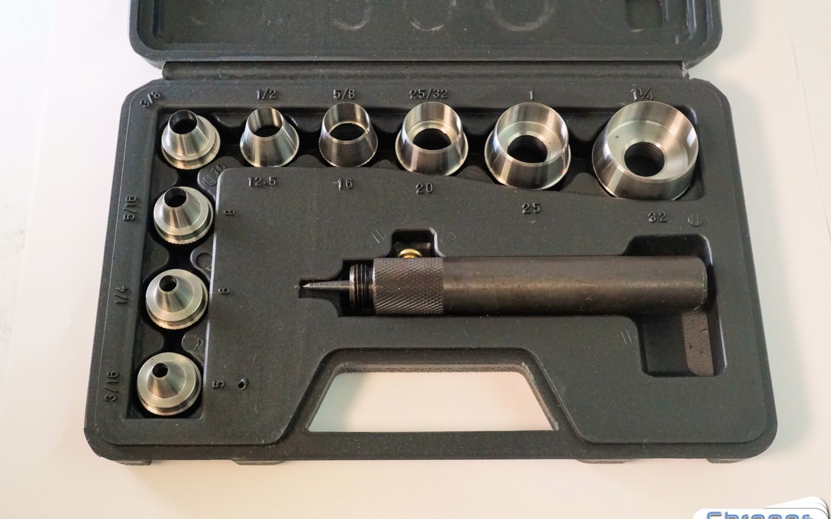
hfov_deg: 43.5
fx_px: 1042
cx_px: 416
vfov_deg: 28.0
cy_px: 275
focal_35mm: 46
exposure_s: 1/640
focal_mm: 30
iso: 1600
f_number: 8
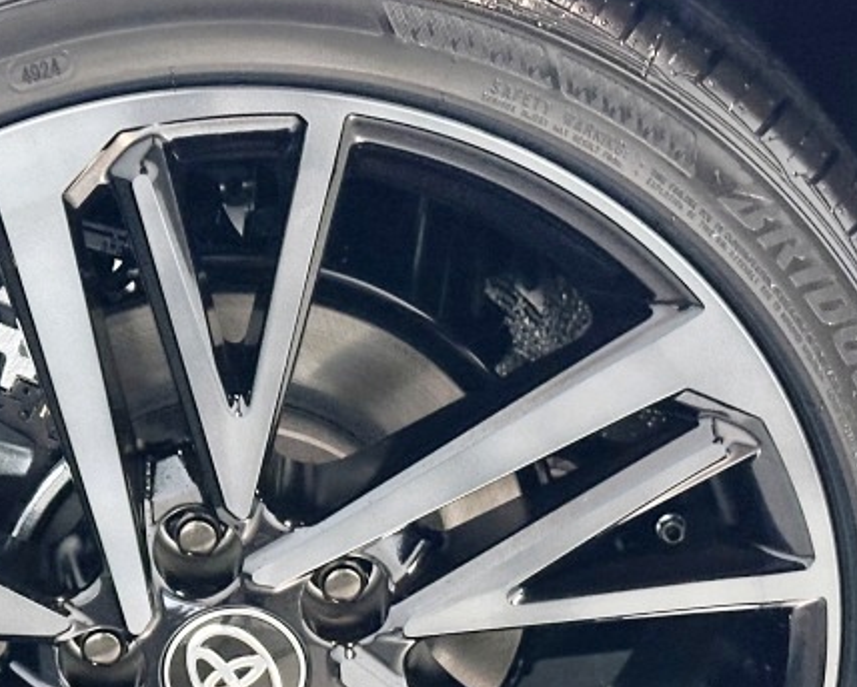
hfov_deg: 17.1
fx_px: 2843
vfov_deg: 13.7
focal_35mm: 112
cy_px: 599
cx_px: 242
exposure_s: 1/24
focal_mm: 6.86
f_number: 1.78
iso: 640
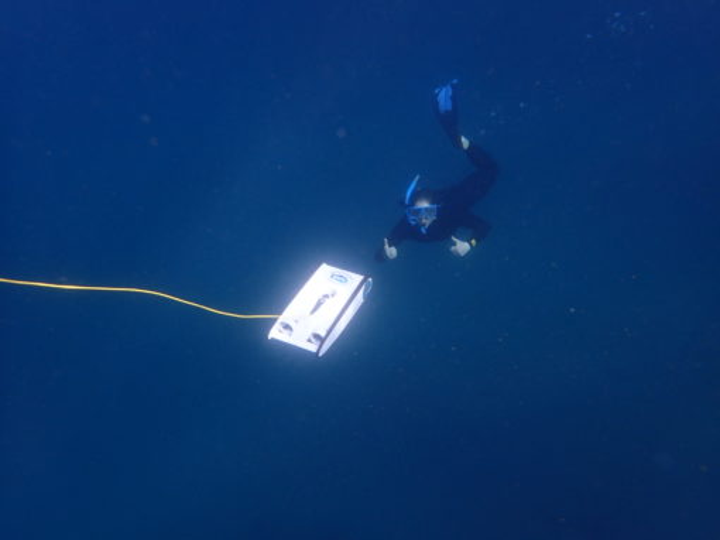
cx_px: 360
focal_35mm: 25
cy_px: 270
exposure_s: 1/320
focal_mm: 4.5
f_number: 2.8
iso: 100
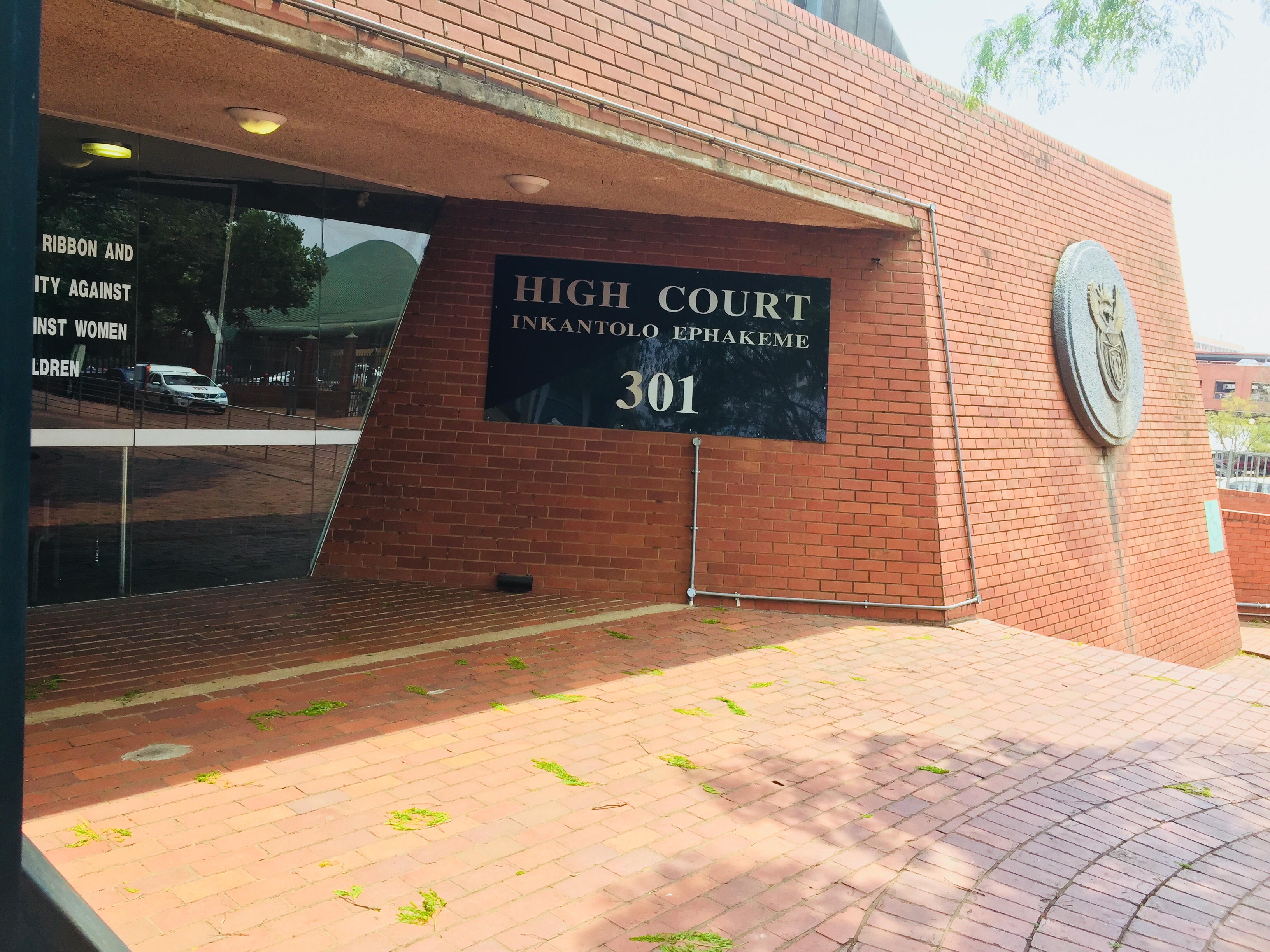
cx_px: 635
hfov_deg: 61.7
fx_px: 1064
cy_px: 476
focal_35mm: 29
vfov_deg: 48.2
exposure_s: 1/356
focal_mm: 4.15
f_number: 2.2
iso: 32
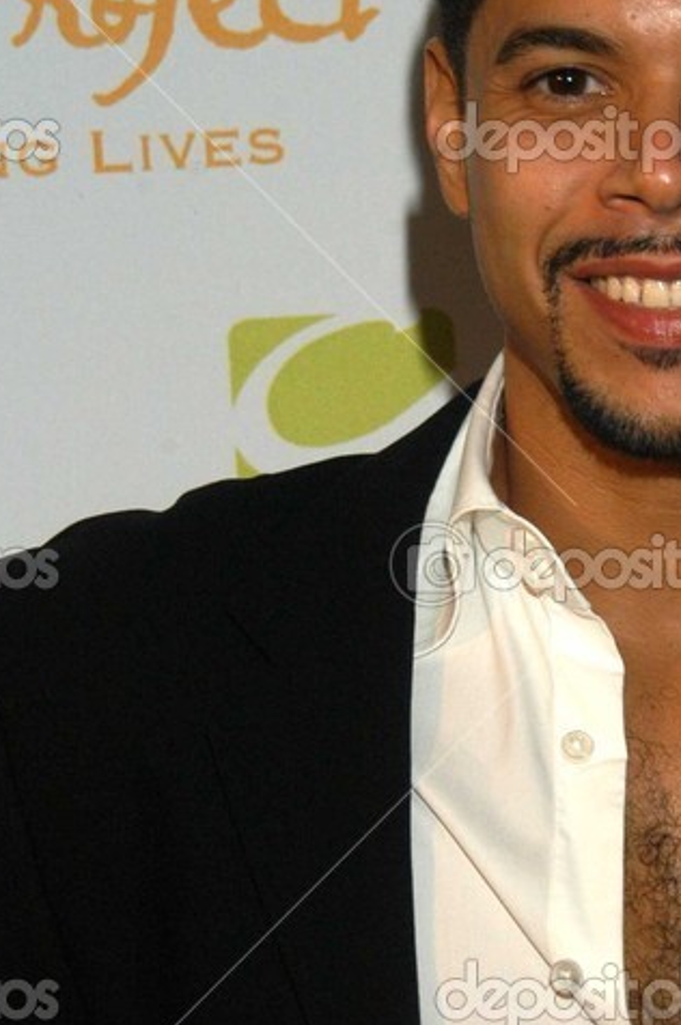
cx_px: 634
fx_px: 5691
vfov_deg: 10.3
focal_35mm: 200
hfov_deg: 6.8
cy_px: 567
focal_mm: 62
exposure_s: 1/180
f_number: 8
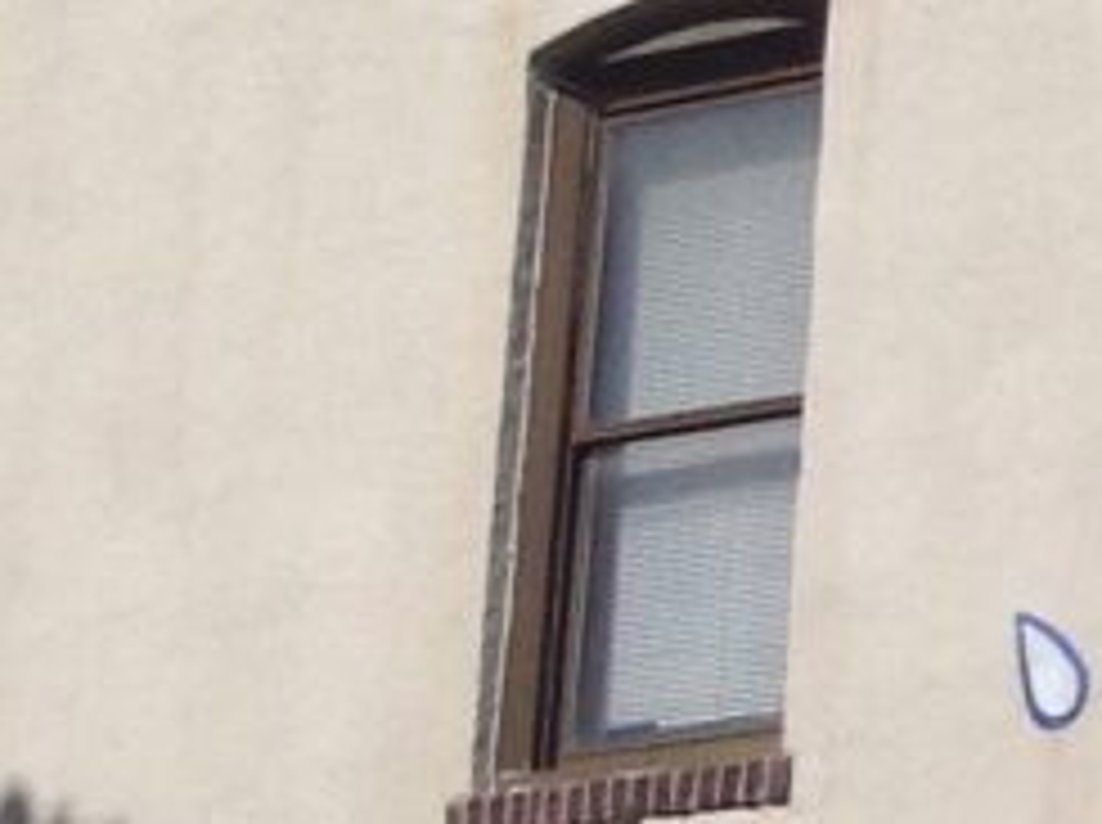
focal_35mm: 229
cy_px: 925
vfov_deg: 6.4
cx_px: 3306
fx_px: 7280
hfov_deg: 7.6
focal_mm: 4.28
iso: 50
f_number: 2.4
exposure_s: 1/4329
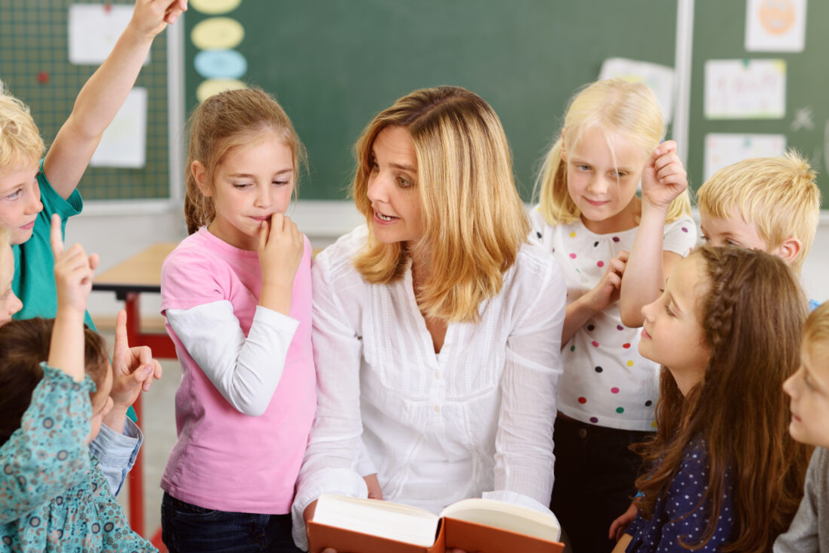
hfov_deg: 28.8
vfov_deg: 19.5
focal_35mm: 70
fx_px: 1612
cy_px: 309
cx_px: 410
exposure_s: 1/200
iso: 64
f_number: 2.2
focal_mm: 50
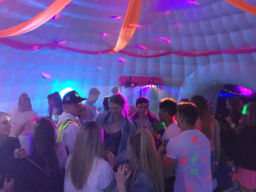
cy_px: 96
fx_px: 214
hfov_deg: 61.7
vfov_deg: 48.2
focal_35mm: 29
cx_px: 128
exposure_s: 1/17
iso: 400
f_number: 2.2
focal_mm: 4.15
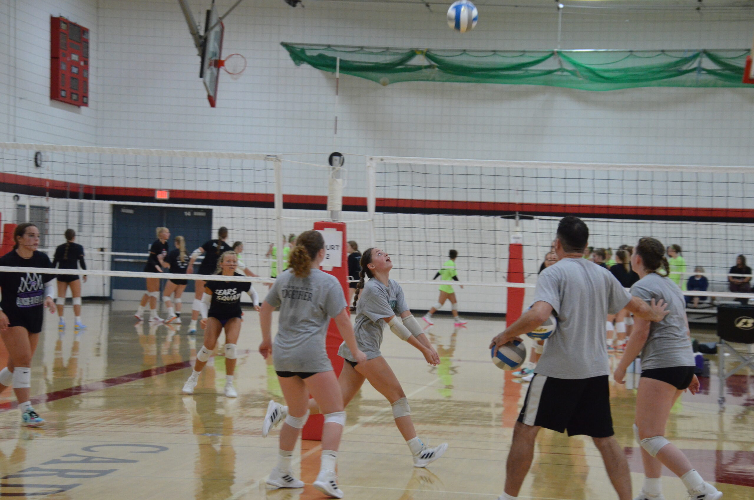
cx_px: 377
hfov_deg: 19.5
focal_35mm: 105
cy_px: 250
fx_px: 2195
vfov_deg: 13.0
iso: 3200
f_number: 4.5
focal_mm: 70
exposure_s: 1/250
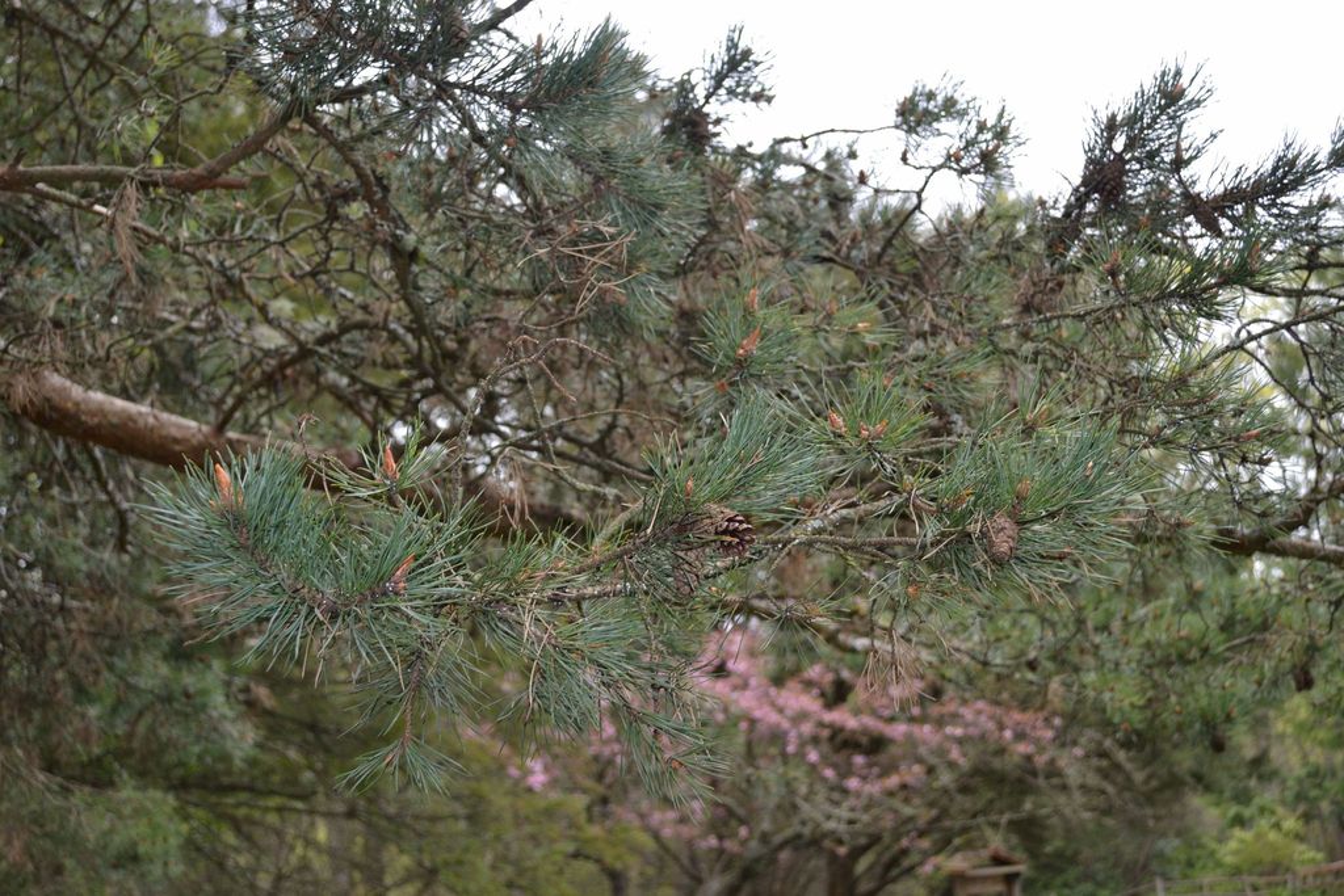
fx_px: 1456
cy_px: 448
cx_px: 672
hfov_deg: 49.5
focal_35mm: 39
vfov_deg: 34.2
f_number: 4.2
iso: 250
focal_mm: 26
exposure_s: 1/125
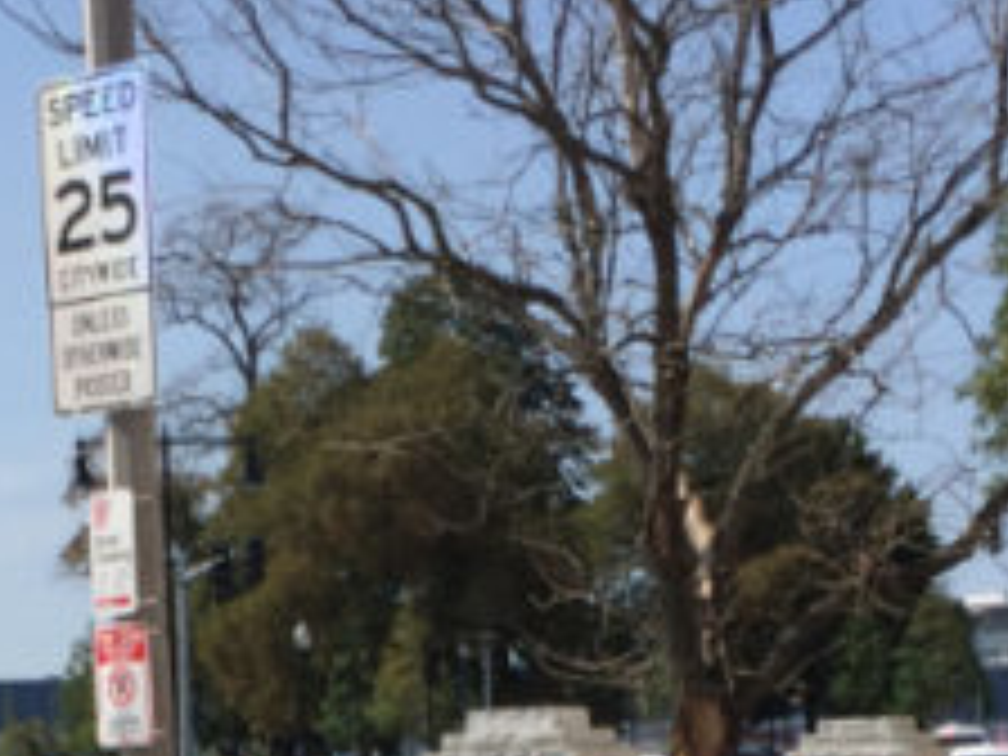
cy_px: 1289
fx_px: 3698
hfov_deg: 15.4
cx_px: 171
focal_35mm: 127
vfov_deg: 11.0
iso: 32
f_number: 2.2
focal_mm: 4.2
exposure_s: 1/3049
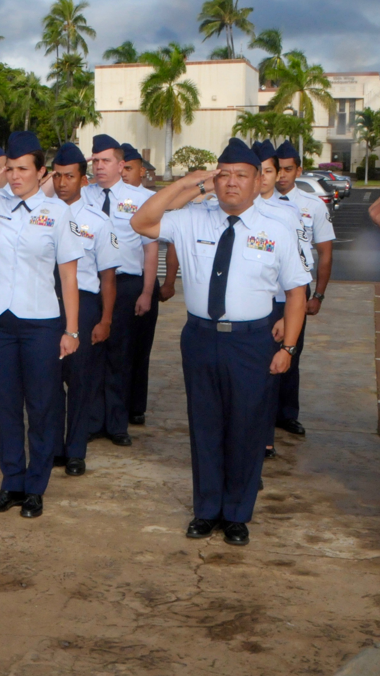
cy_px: 267
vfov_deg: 32.7
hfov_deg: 17.8
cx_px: -93
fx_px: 1146
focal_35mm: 64
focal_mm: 20
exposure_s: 1/500
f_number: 18
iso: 1000
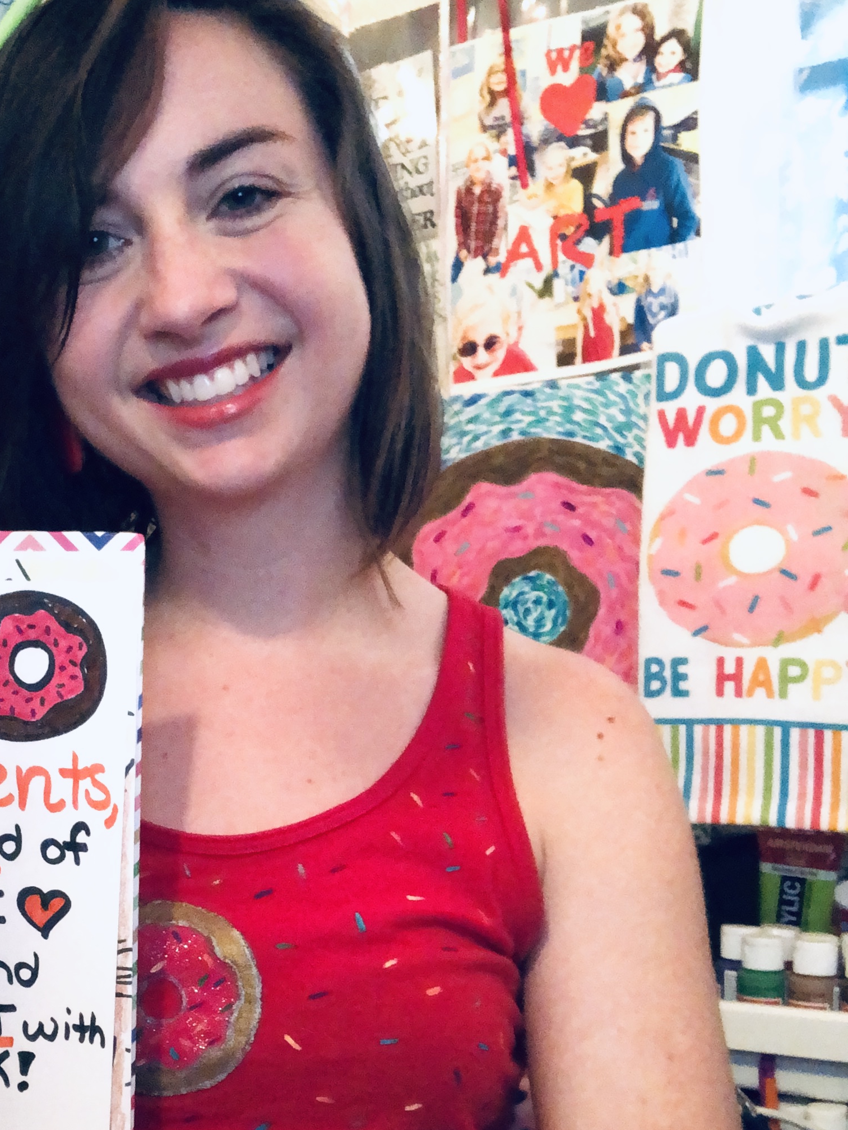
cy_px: 753
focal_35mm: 49
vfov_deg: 38.5
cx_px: 198
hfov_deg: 29.2
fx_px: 1601
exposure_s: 1/15
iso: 640
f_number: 2.2
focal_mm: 2.87
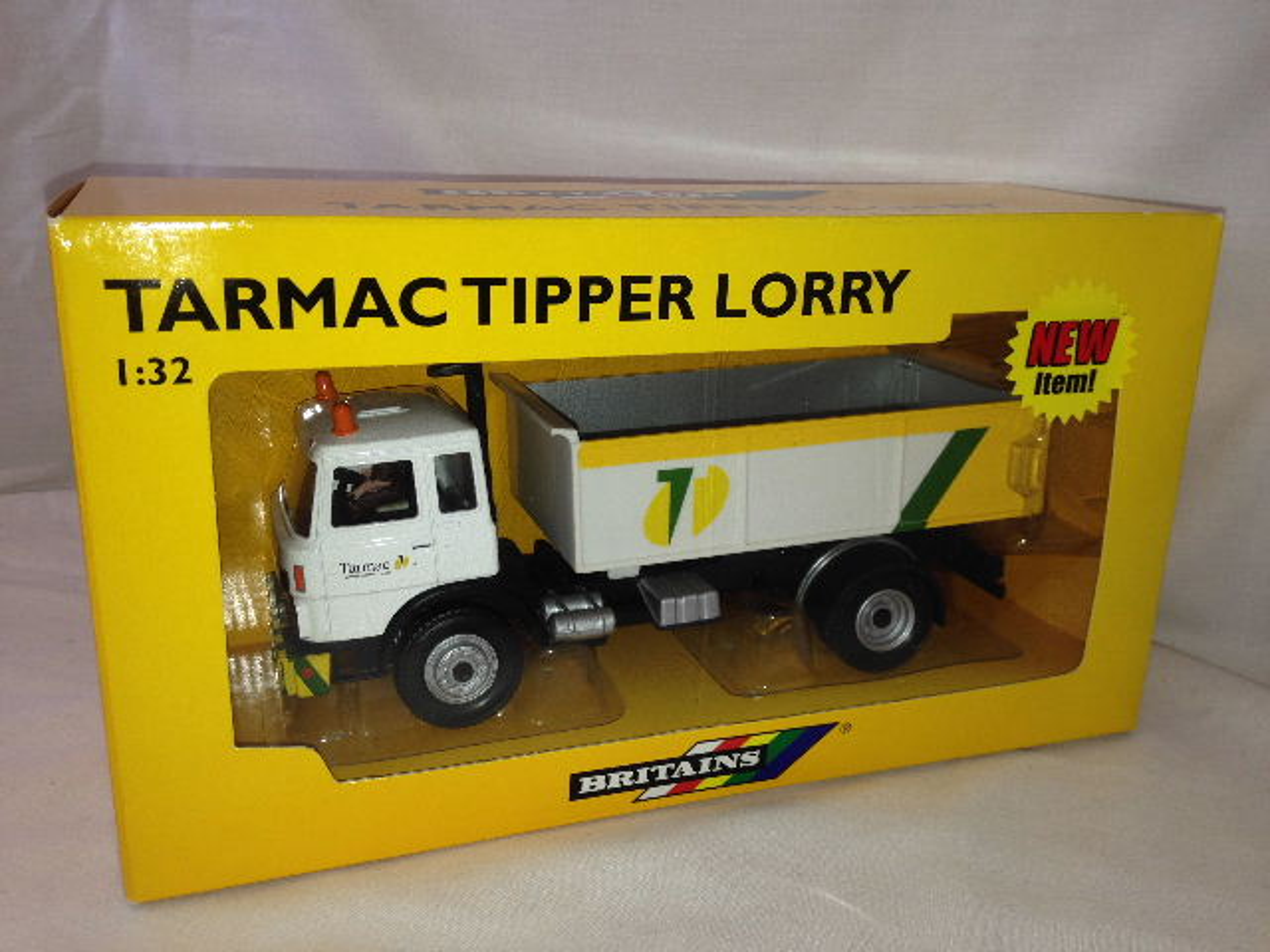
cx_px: 635
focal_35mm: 33
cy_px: 476
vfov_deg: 42.9
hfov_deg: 55.4
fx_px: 1211
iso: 50
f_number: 2.4
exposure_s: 1/83
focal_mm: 4.12
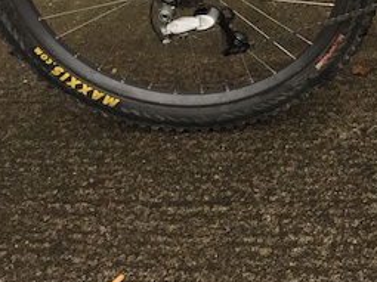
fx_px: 991
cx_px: 514
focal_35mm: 91
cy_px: -151
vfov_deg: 15.0
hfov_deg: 19.5
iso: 32
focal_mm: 4.15
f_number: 2.2
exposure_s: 1/193
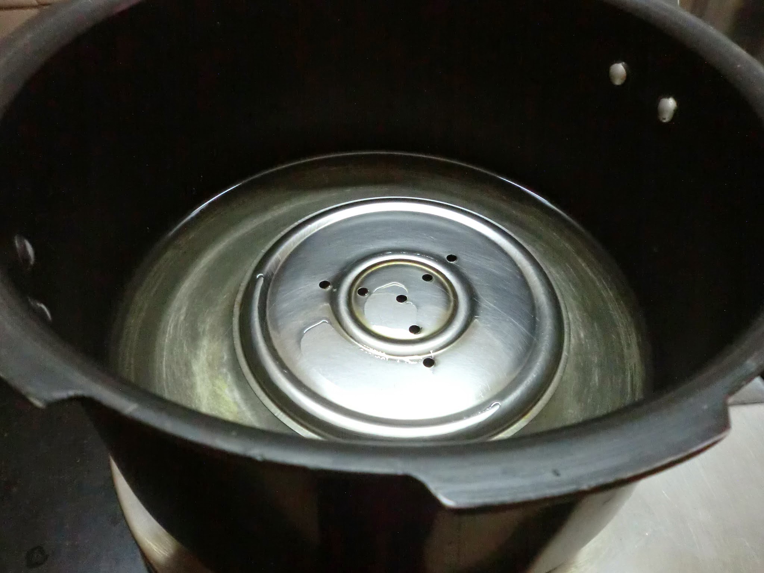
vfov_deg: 44.2
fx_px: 706
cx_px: 382
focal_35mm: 32
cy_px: 286
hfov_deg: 56.8
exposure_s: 1/30
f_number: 3.5
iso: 800
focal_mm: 5.8
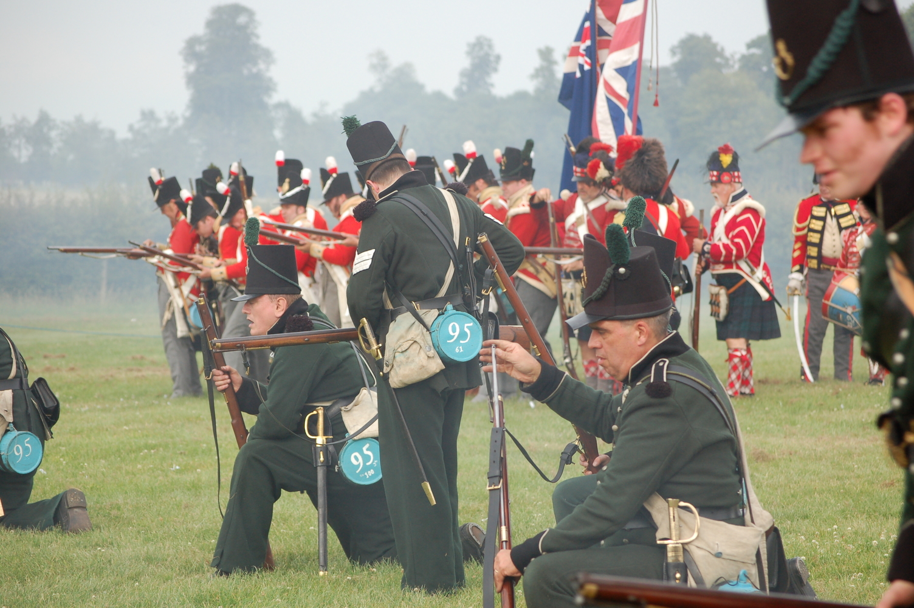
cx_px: 457
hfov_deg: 13.4
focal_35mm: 153
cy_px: 304
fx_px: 3881
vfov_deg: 9.0
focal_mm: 102
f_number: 5.6
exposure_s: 1/500
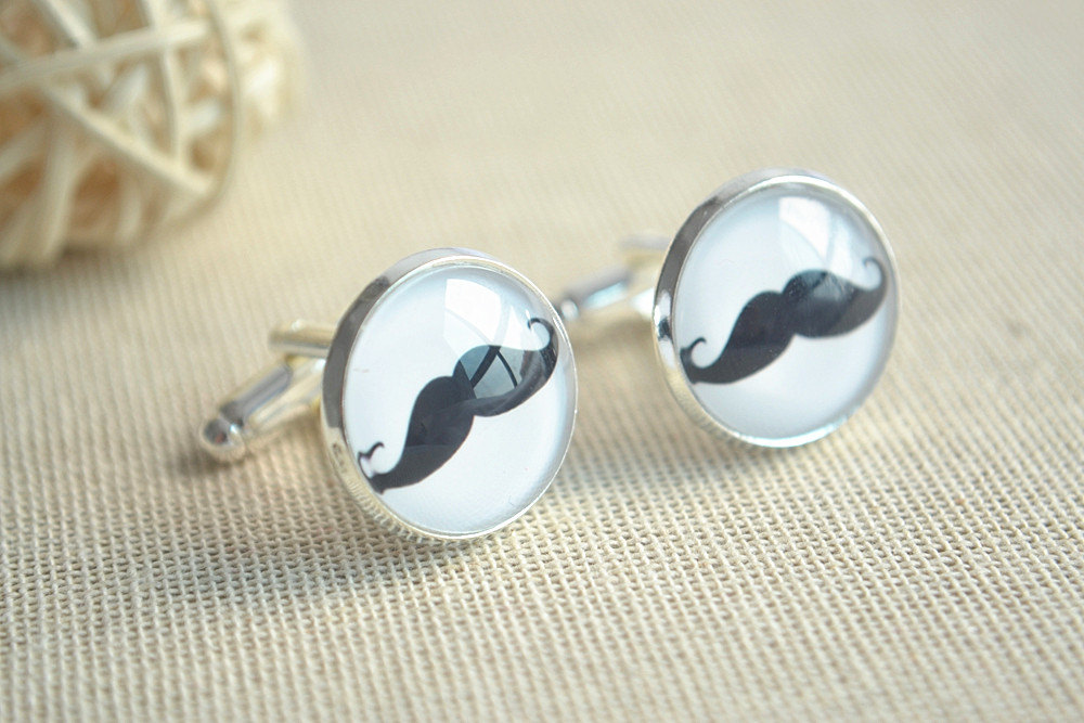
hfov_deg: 24.6
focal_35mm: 82
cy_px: 362
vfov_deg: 16.6
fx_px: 2484
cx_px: 542
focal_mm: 55
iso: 100
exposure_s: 1/20
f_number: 5.6
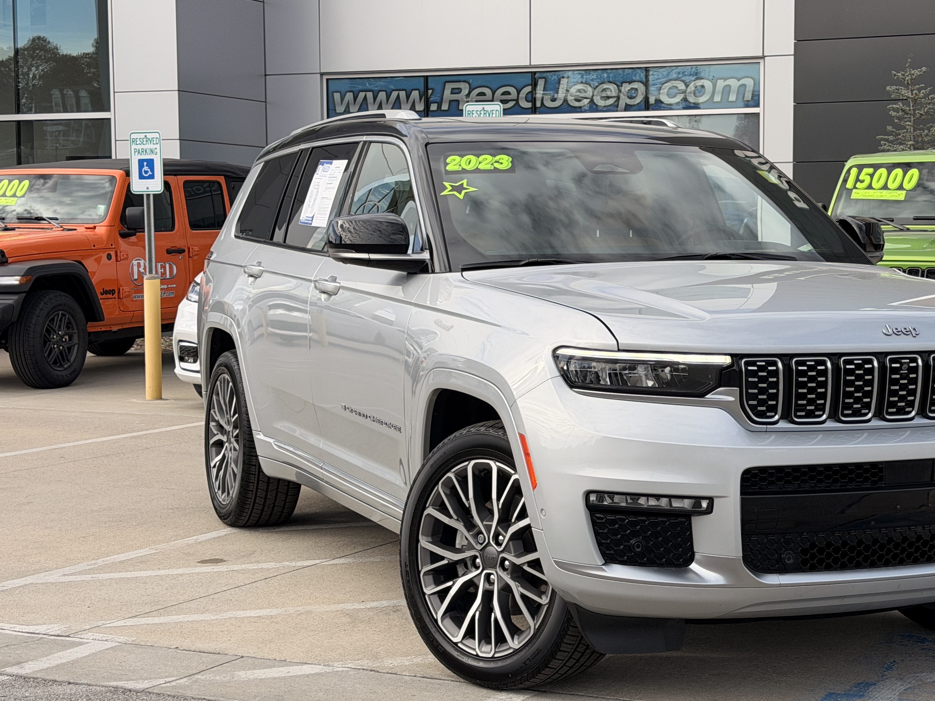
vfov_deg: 21.3
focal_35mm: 69
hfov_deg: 27.9
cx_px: 670
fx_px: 1864
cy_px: 366
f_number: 1.78
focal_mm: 6.76
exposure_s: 1/3226
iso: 64
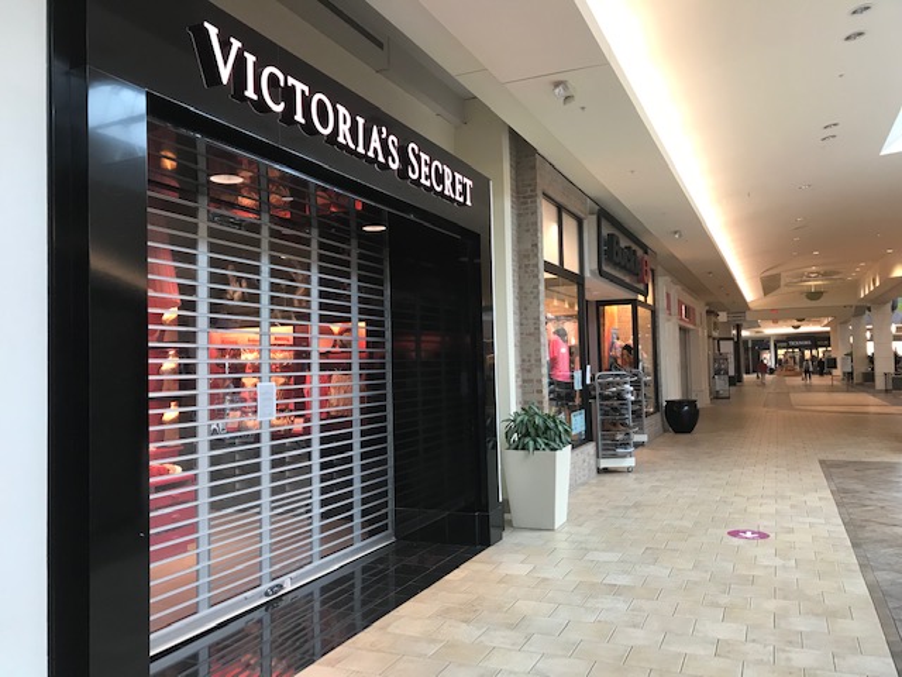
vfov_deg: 49.7
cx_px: 451
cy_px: 338
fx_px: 730
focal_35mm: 28
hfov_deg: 63.4
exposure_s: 1/30
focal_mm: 3.99
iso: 25
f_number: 1.8
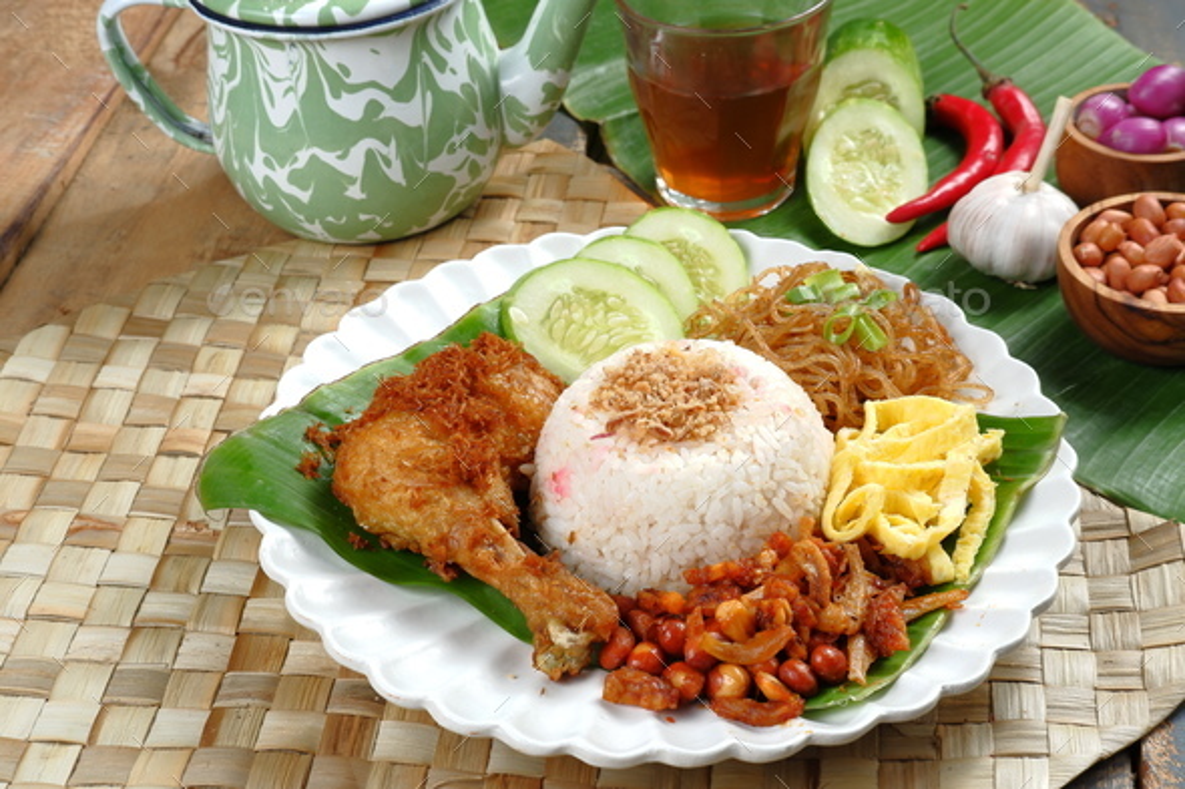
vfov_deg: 25.5
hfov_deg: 37.5
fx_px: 1744
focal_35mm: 53
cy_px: 394
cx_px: 592
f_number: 11
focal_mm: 35
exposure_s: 1/80
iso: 100
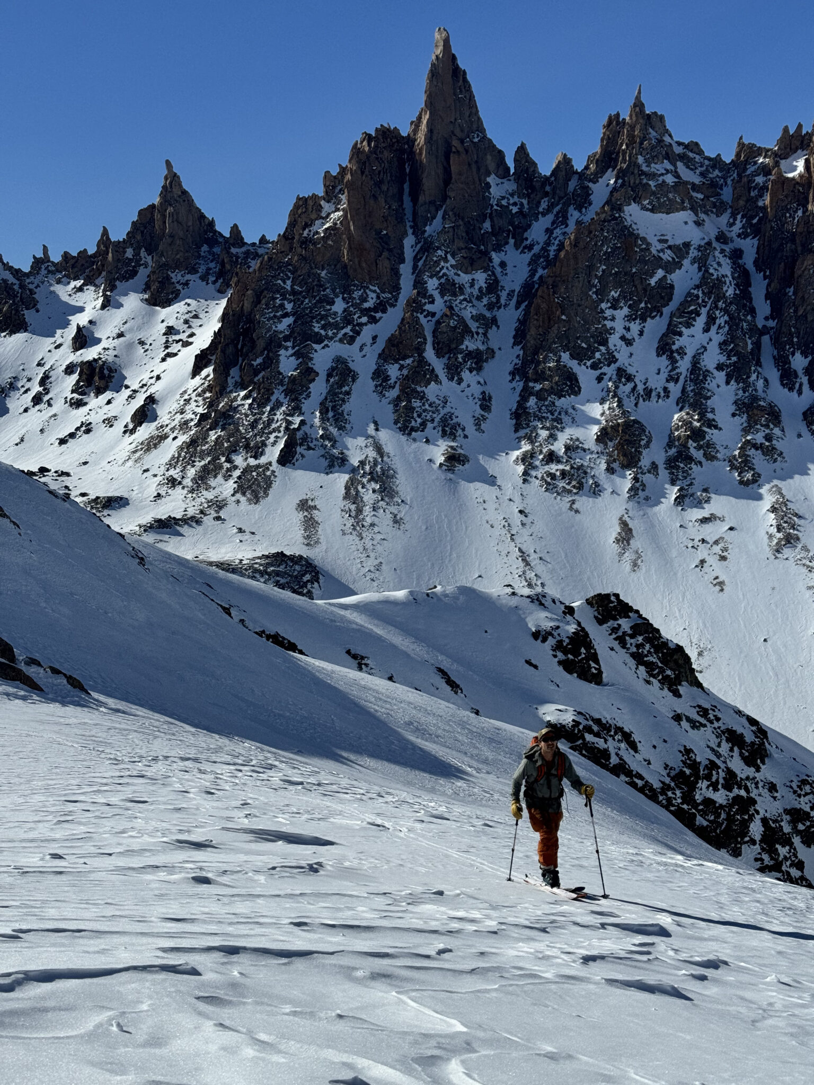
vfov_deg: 39.7
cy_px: 542
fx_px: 1505
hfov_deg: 30.3
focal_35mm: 48
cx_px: 407
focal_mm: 6.76
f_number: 1.78
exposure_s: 1/20000
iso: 64
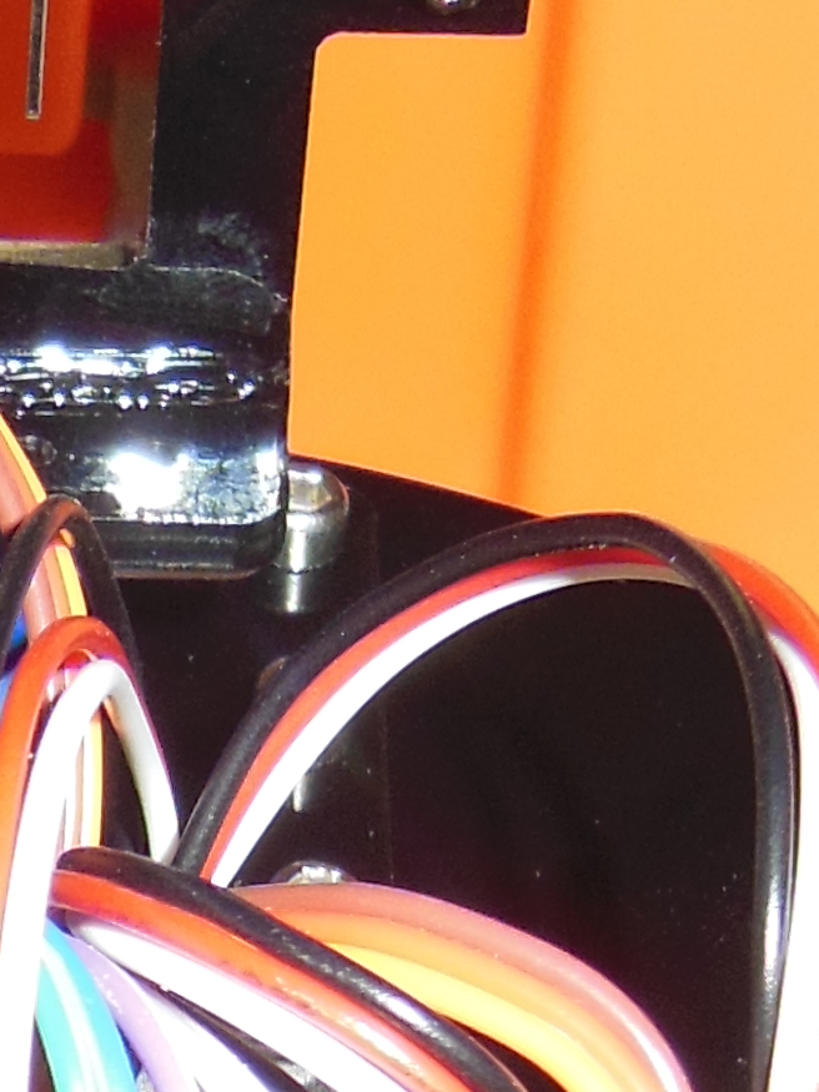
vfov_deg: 10.2
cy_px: 2193
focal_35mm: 179
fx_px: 5648
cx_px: -140
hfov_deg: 8.2
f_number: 3.9
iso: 125
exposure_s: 1/30
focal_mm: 6
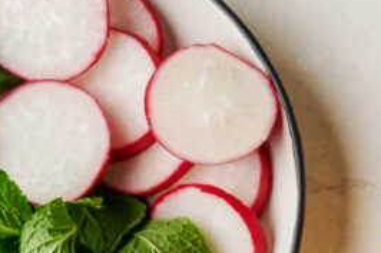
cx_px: 1063
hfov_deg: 8.6
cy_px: 710
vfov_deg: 6.2
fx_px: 2200
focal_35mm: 208
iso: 100
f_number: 8
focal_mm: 36
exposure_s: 1/60
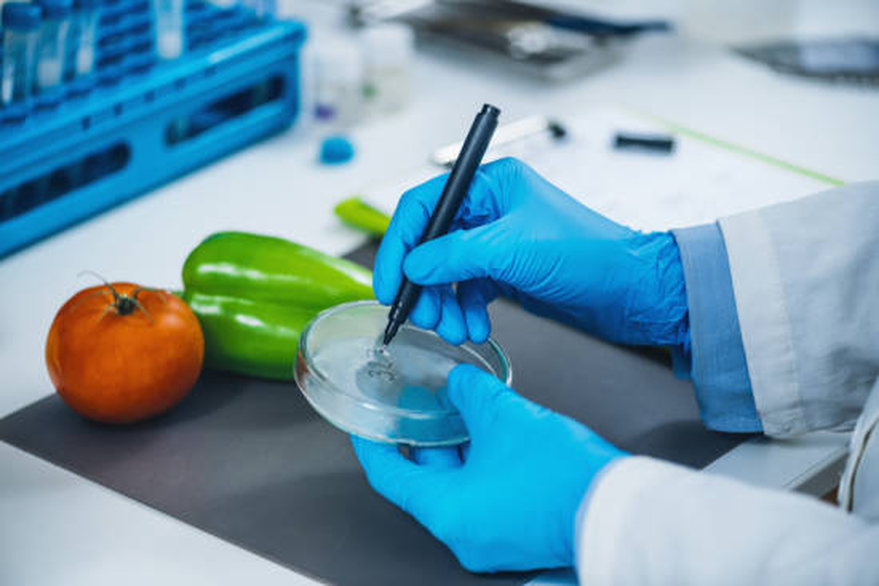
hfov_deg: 19.5
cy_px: 293
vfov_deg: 13.0
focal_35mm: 105
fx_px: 2564
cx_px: 440
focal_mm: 105
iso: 64
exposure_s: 1/160
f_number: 3.2
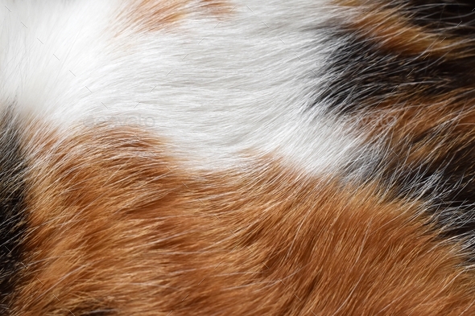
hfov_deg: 35.1
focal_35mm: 57
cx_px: 238
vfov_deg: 23.8
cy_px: 158
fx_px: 752
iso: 800
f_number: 13
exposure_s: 1/50
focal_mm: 38
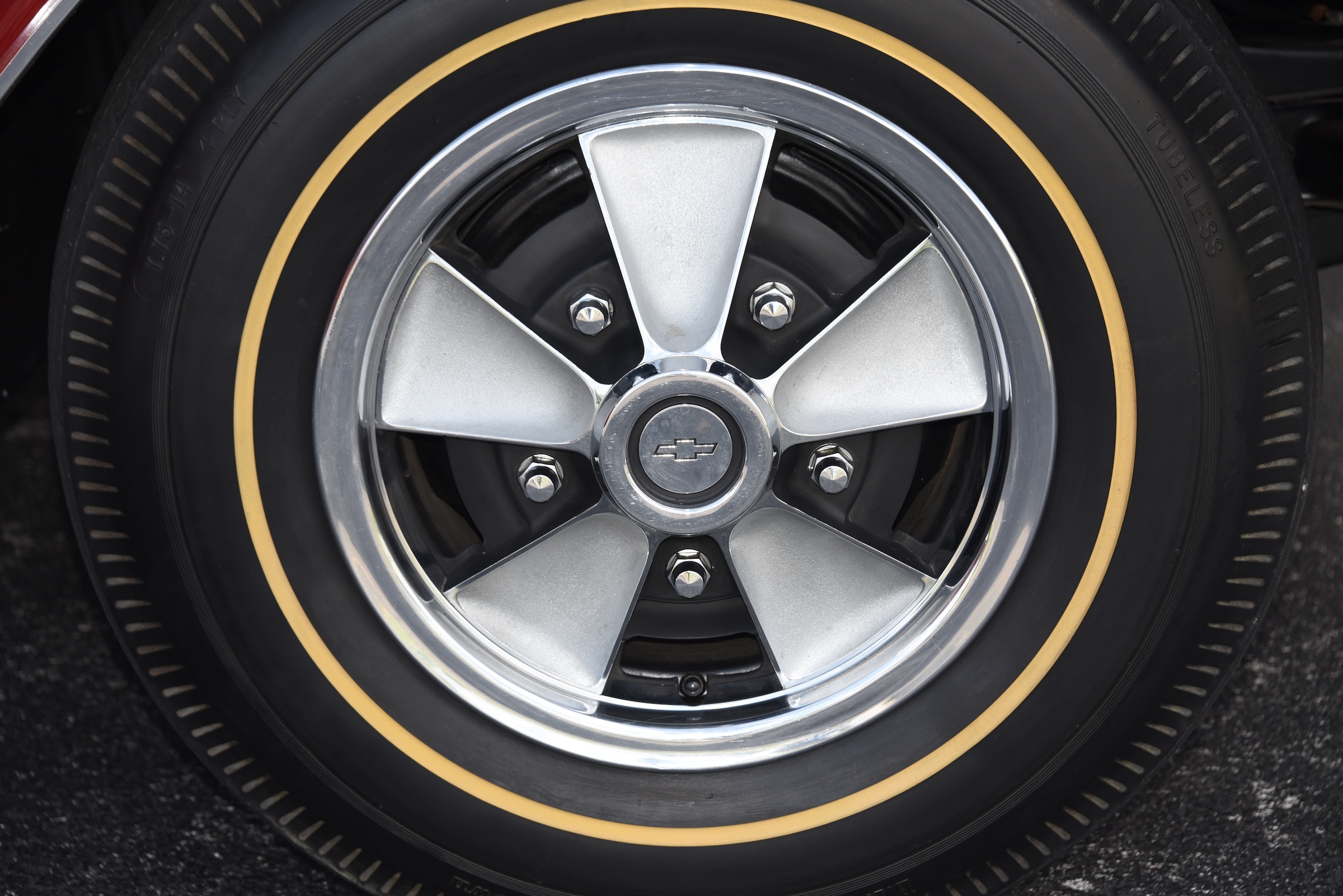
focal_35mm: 122
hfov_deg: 16.8
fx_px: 4553
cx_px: 672
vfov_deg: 11.2
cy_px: 448
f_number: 8
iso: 250
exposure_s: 1/200
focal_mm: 122
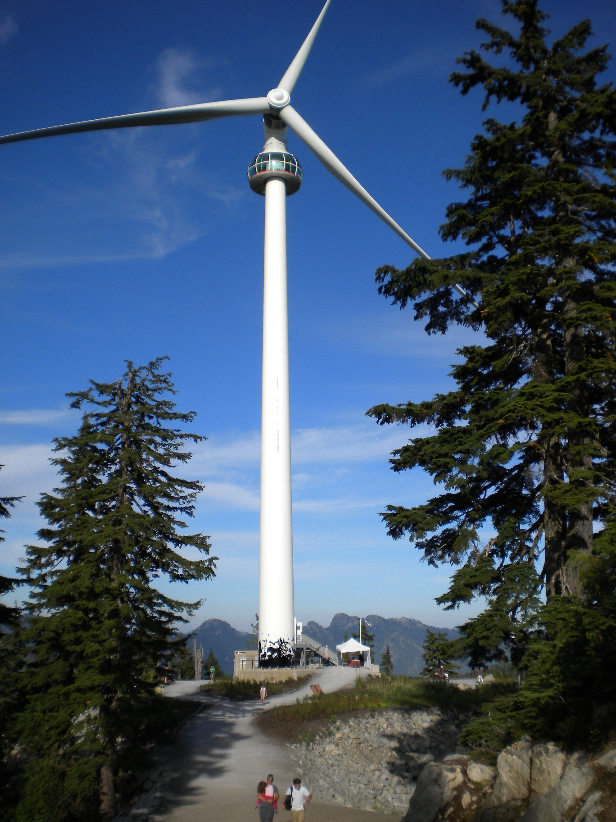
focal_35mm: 35
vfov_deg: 52.6
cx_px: 308
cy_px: 411
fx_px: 830
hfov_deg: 40.7
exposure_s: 1/810
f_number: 4.6
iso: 80
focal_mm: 6.3
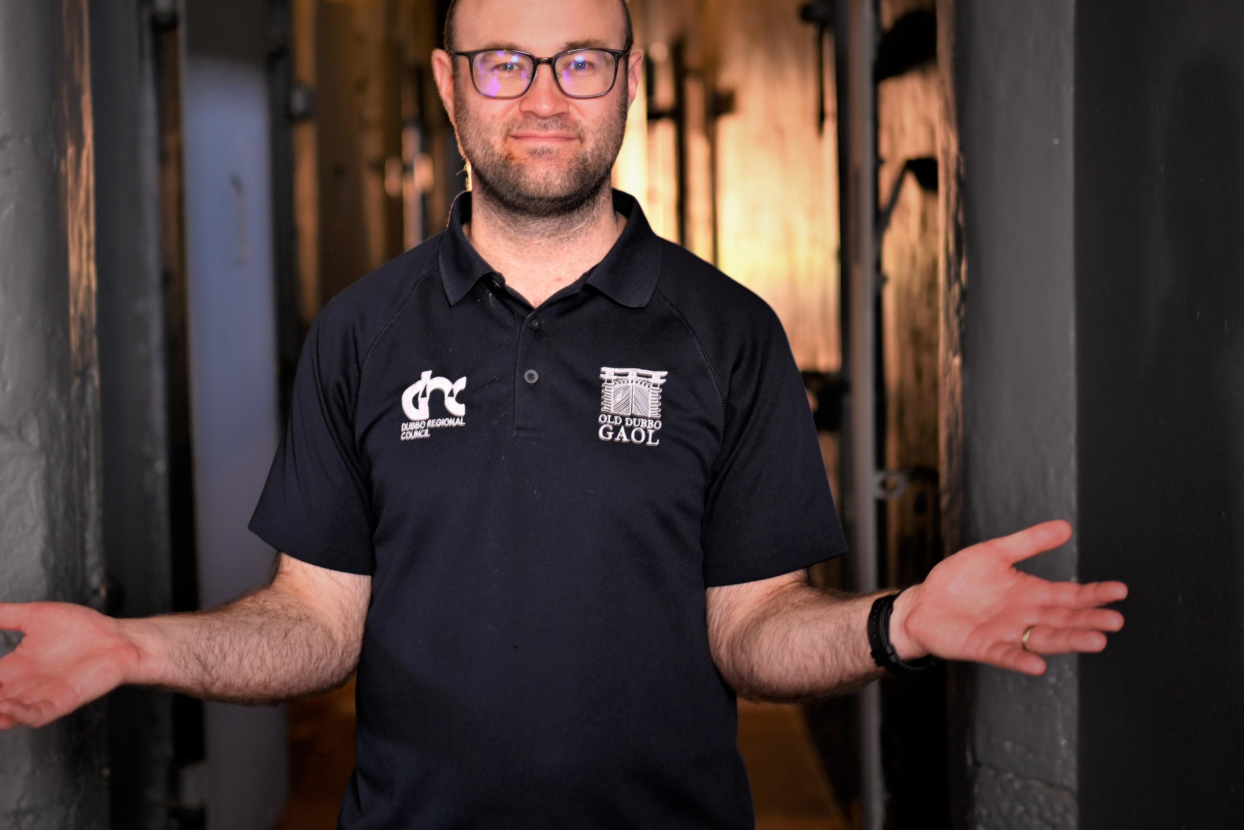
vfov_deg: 23.7
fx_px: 1970
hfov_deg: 34.9
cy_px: 315
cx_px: 505
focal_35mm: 57
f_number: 2
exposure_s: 1/40
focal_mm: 40
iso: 320
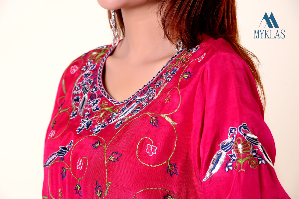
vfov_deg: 11.4
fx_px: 997
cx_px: 150
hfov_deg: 17.1
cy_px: 100
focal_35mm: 120
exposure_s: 1/200
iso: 500
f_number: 8
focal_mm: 120
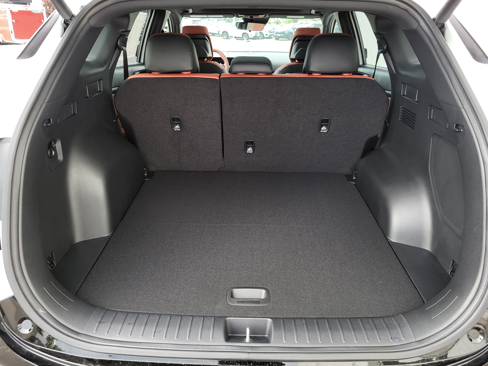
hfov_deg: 67.3
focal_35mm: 26
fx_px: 367
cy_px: 183
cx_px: 244
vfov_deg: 53.1
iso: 80
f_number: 1.8
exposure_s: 1/120
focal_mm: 5.4
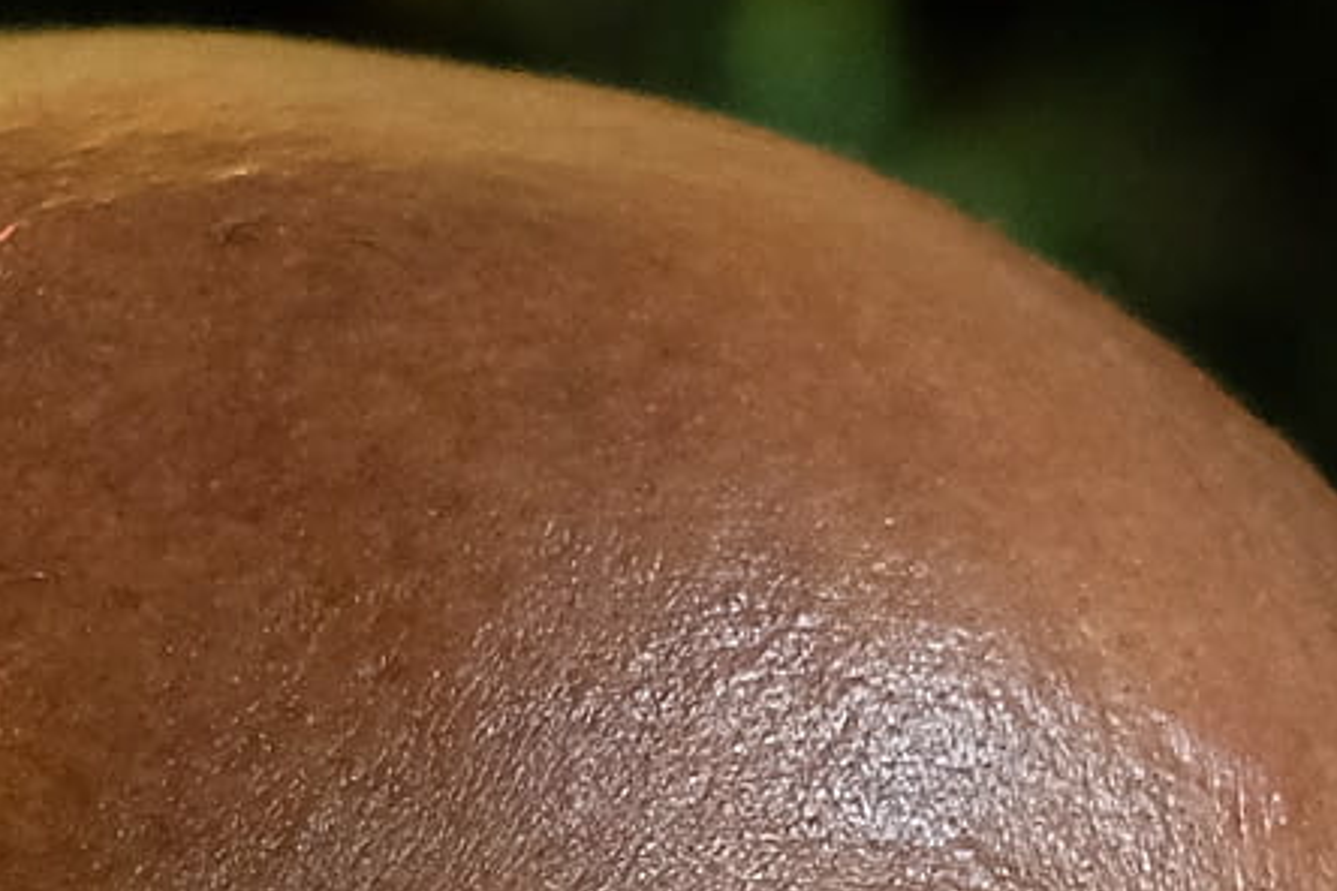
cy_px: 2270
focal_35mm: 358
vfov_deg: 3.8
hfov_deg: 5.8
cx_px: 801
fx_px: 13295
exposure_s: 1/125
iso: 1600
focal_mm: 35
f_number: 2
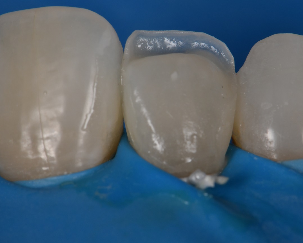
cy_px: 117
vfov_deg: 8.4
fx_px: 1659
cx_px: 181
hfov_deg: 10.4
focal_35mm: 185
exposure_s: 1/160
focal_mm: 105
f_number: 32
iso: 200
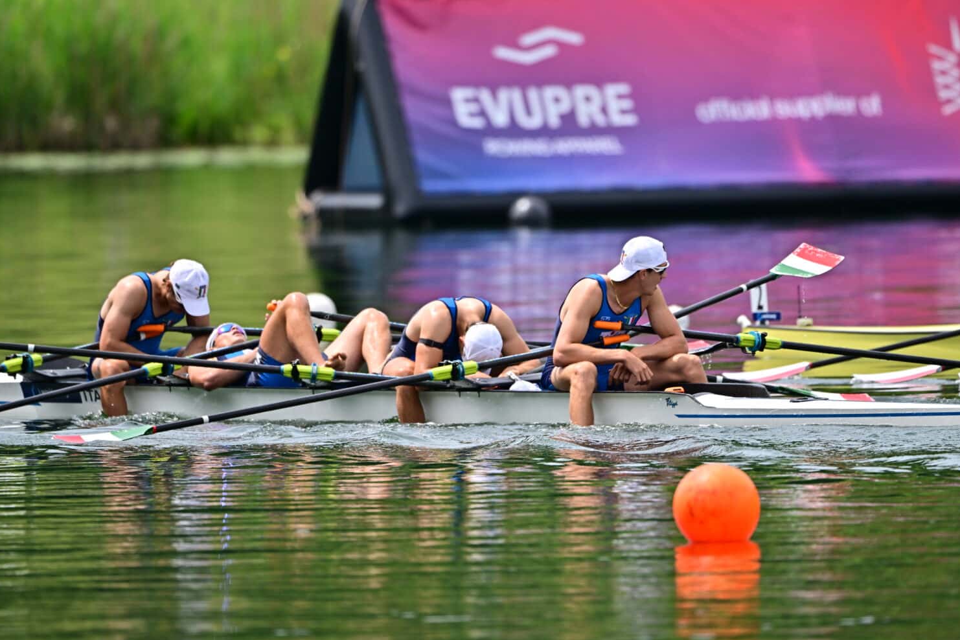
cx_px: 481
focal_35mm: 829
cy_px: 321
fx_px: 22105
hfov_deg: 2.5
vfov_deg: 1.7
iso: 200
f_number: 6.3
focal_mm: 800
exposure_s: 1/1000
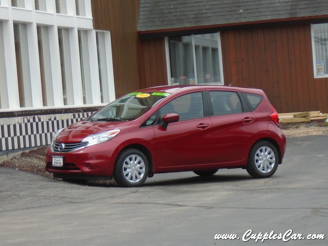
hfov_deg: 15.2
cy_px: 123
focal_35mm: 130
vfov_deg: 11.4
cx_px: 164
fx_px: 1232
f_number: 6.4
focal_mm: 23
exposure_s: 1/125
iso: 100
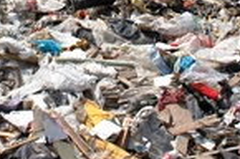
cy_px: -68
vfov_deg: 6.4
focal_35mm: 211
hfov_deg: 9.7
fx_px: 1404
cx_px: 29
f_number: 10
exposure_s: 1/400
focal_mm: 48
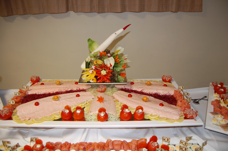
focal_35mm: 27
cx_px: 114
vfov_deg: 47.8
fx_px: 171
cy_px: 76
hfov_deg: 67.4
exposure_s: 1/60
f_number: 3.5
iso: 400
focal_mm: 18
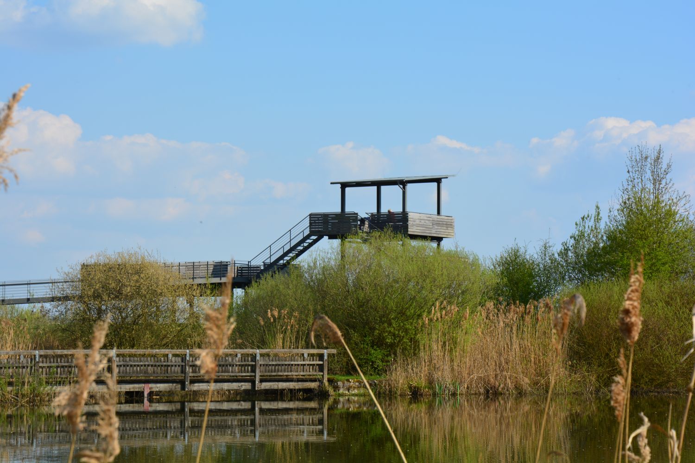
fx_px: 2027
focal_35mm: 105
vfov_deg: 13.0
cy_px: 232
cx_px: 348
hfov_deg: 19.5
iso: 110
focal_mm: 70
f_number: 11
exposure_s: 1/125
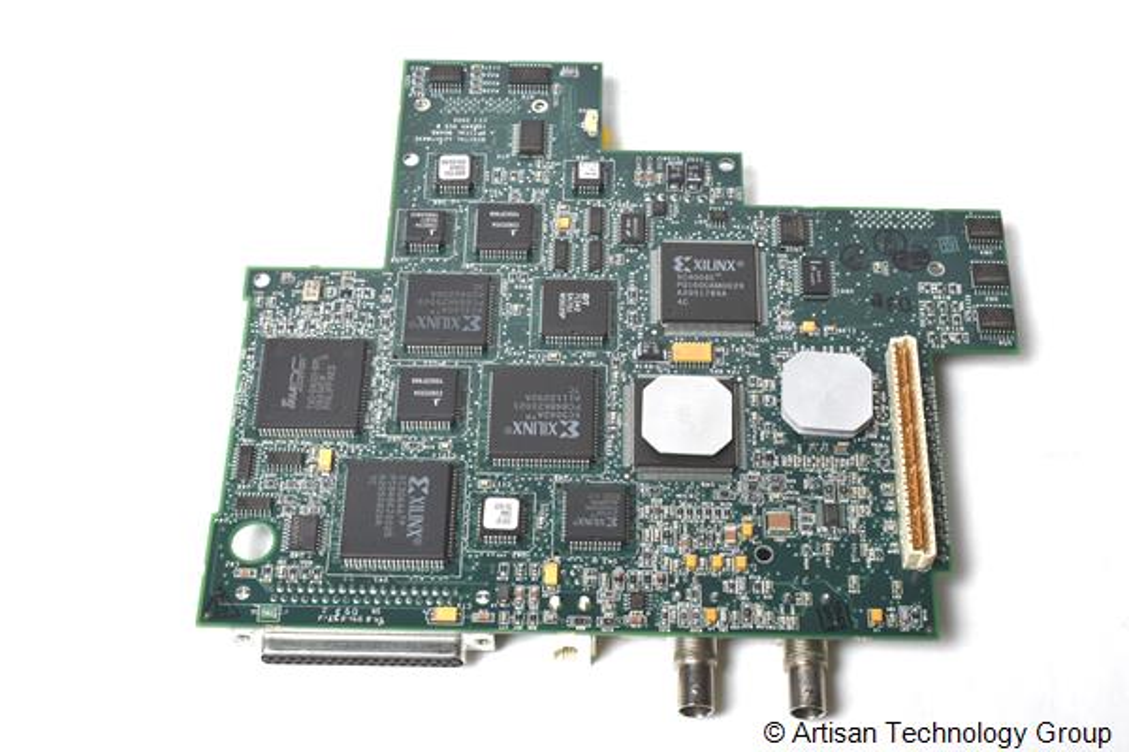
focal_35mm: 48
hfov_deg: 41.1
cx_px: 564
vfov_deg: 28.1
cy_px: 376
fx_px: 1505
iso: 200
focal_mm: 32
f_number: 14
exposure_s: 1/200
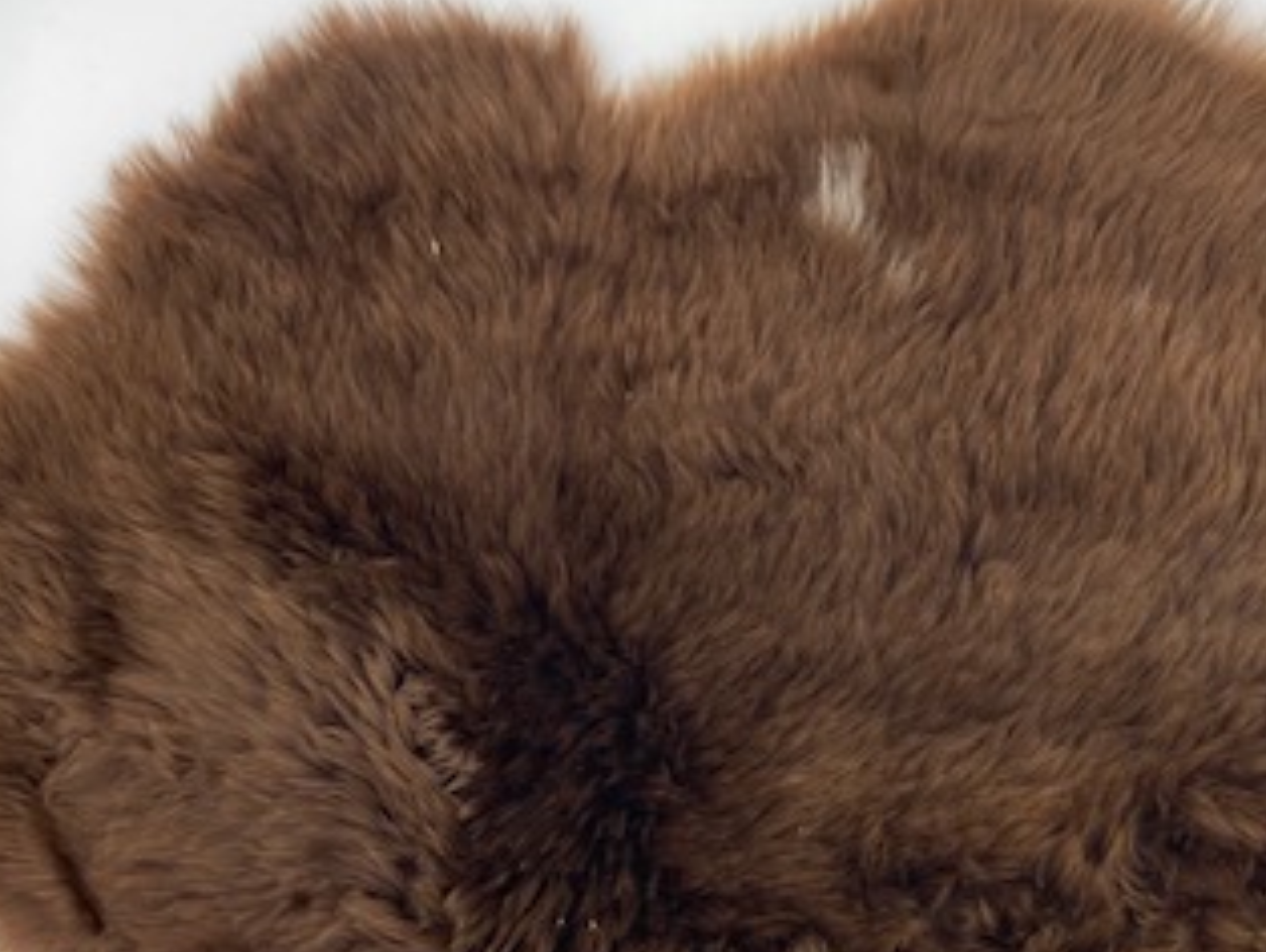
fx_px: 2086
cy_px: 742
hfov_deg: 32.8
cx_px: 1012
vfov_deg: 25.3
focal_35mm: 57
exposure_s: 1/121
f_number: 1.8
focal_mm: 3.99
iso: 32
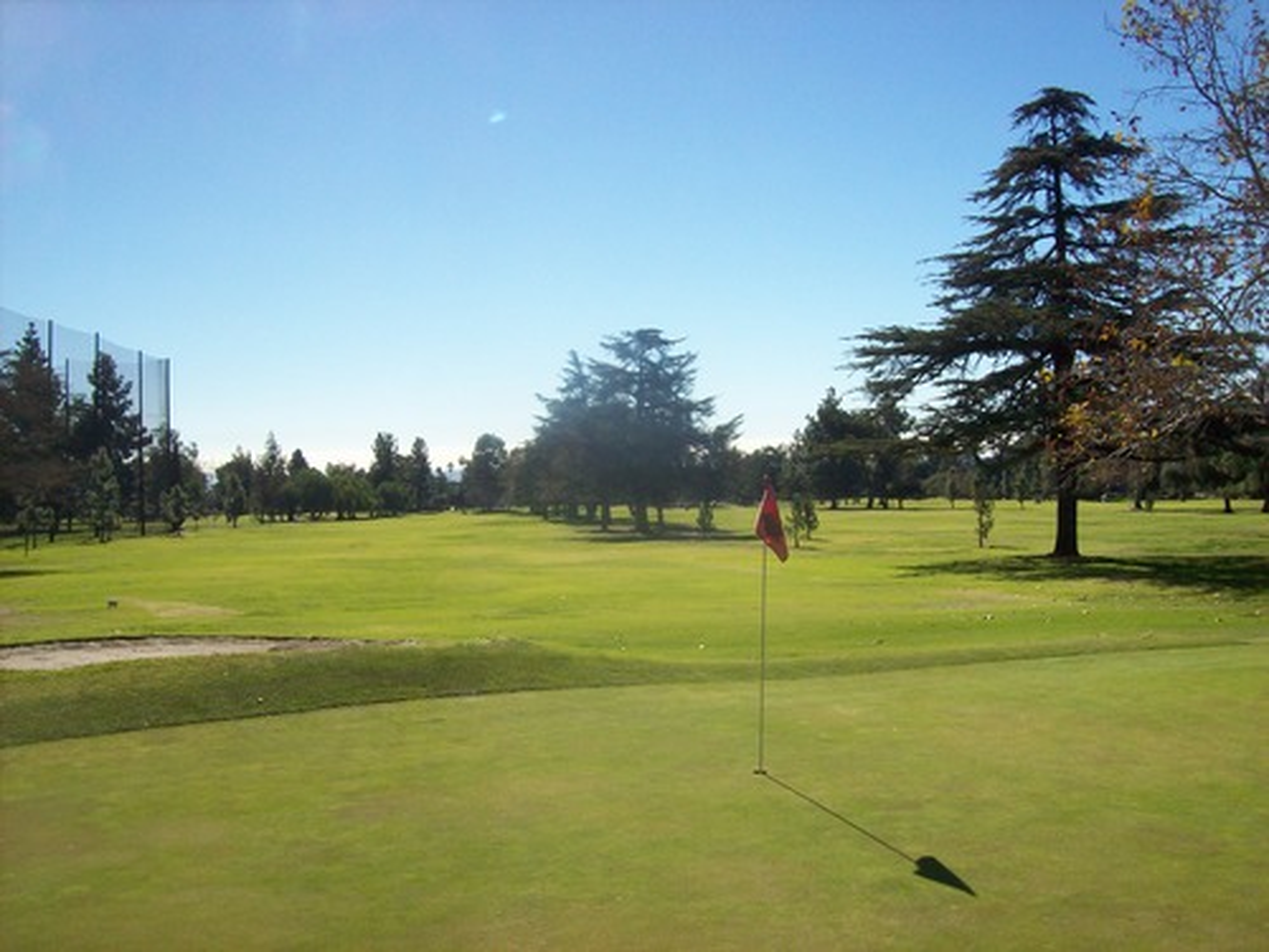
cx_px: 634
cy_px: 476
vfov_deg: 39.7
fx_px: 1320
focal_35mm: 36
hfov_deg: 51.4
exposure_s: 1/848
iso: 80
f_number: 4.8
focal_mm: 6
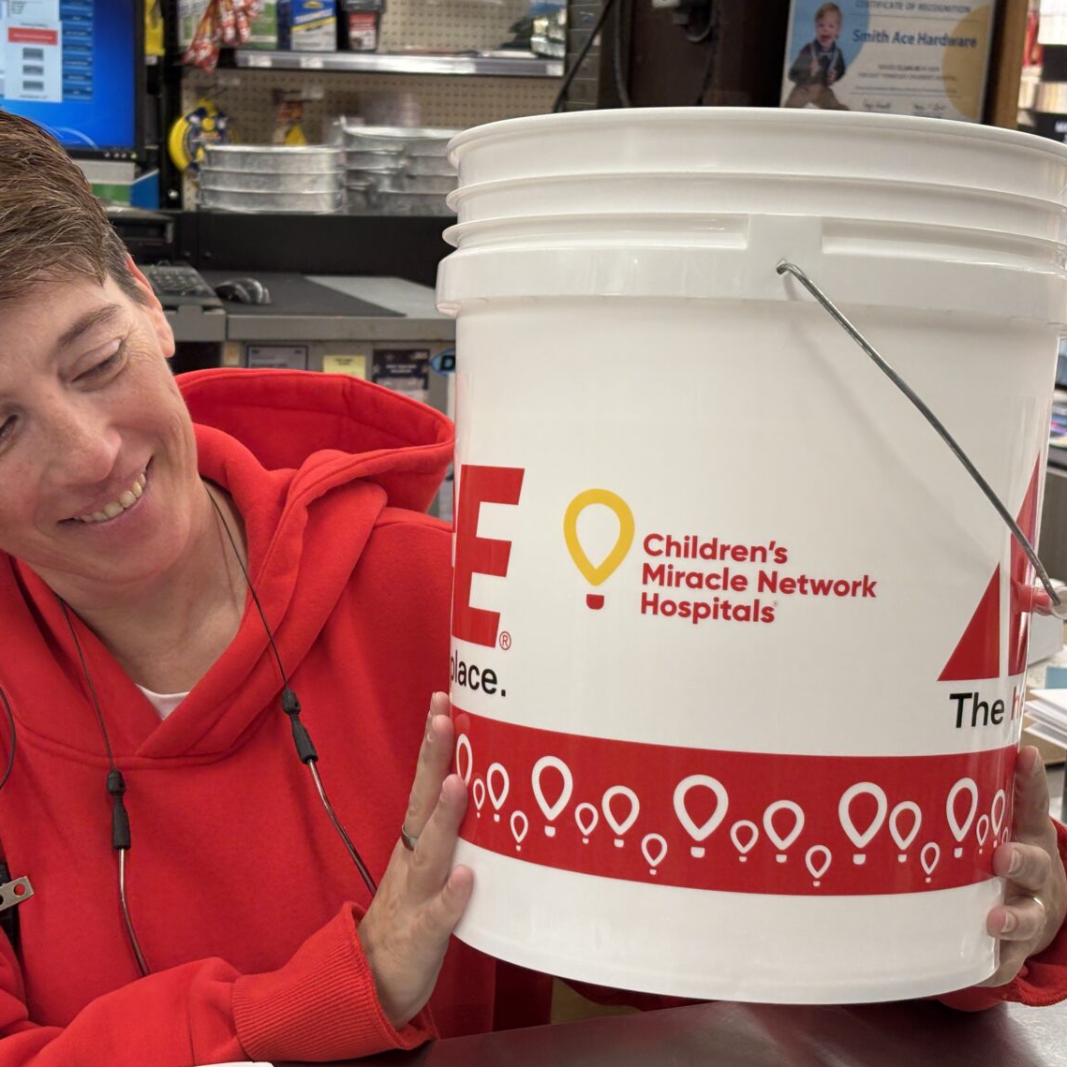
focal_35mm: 62
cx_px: 462
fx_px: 2162
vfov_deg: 27.7
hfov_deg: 27.7
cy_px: 532
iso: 64
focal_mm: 5.96
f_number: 1.6
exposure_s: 1/60
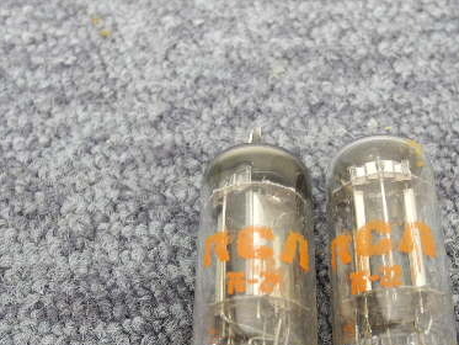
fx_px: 637
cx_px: 313
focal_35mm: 48
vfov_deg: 29.6
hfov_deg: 39.1
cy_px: 275
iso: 400
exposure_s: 1/15.4
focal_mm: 6
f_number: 2.8
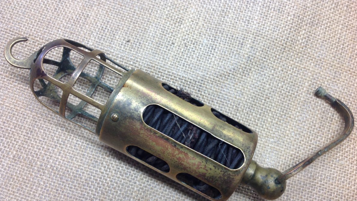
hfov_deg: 51.6
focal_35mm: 39
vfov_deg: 30.4
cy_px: 122
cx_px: 181
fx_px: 369
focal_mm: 4.28
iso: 50
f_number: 2.4
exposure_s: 1/25
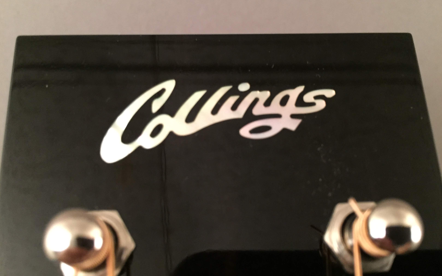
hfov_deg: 61.2
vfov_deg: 40.5
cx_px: 221
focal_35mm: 31
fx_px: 373
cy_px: 123
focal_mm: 4.15
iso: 320
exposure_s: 1/15
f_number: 2.2
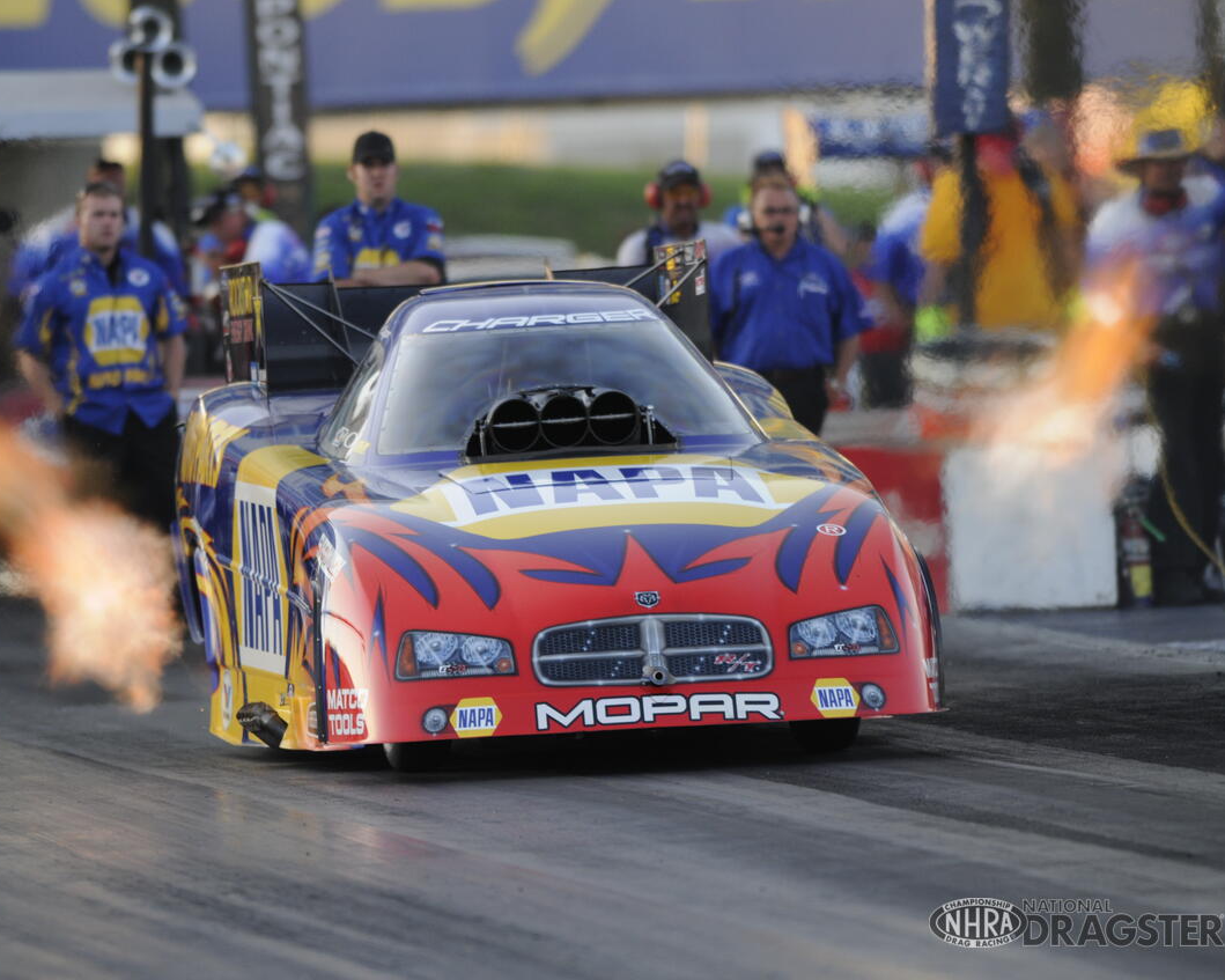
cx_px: 519
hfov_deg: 3.8
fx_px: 18488
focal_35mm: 510
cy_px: 491
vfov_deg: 3.0
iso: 400
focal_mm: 300
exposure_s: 1/640
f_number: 2.8
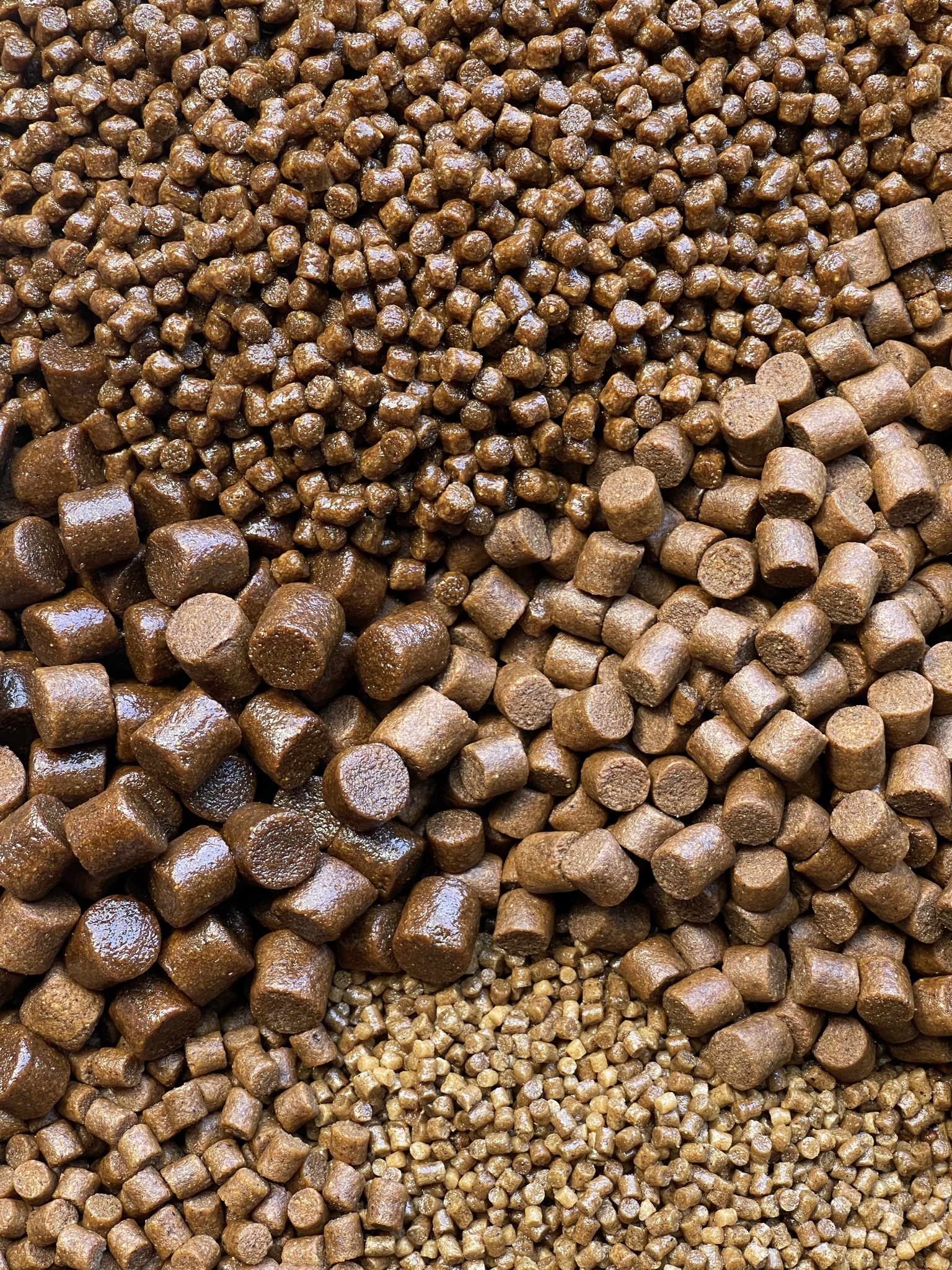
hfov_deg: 22.9
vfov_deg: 30.3
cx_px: 476
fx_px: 2347
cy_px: 635
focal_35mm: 64
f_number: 2.2
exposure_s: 1/99
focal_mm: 7.5
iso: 100
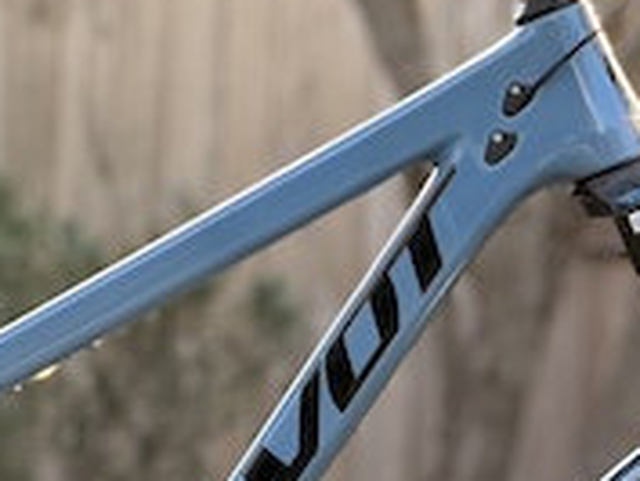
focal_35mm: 452
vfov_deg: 3.3
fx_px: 8362
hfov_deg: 4.4
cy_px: 799
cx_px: 137
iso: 100
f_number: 2.8
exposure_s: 1/121
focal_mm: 16.89
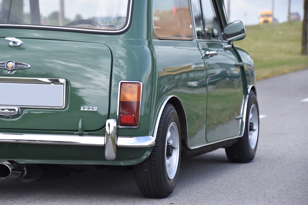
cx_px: 154
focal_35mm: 165
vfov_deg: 8.3
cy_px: 102
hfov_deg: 12.5
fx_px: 1411
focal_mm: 110
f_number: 8
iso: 450
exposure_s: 1/500
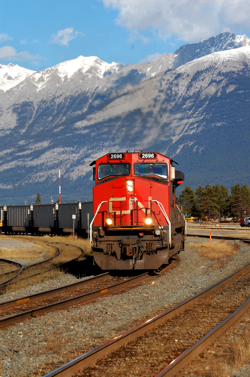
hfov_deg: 10.1
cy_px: 188
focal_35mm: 135
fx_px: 1409
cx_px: 125
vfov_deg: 15.2
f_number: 13
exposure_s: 1/320
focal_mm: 90
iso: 200
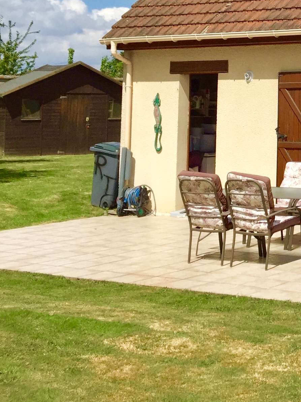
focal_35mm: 70
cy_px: 48
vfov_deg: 26.9
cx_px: 479
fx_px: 811
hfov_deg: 18.2
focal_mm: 4.15
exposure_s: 1/3968
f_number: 2.2
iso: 32
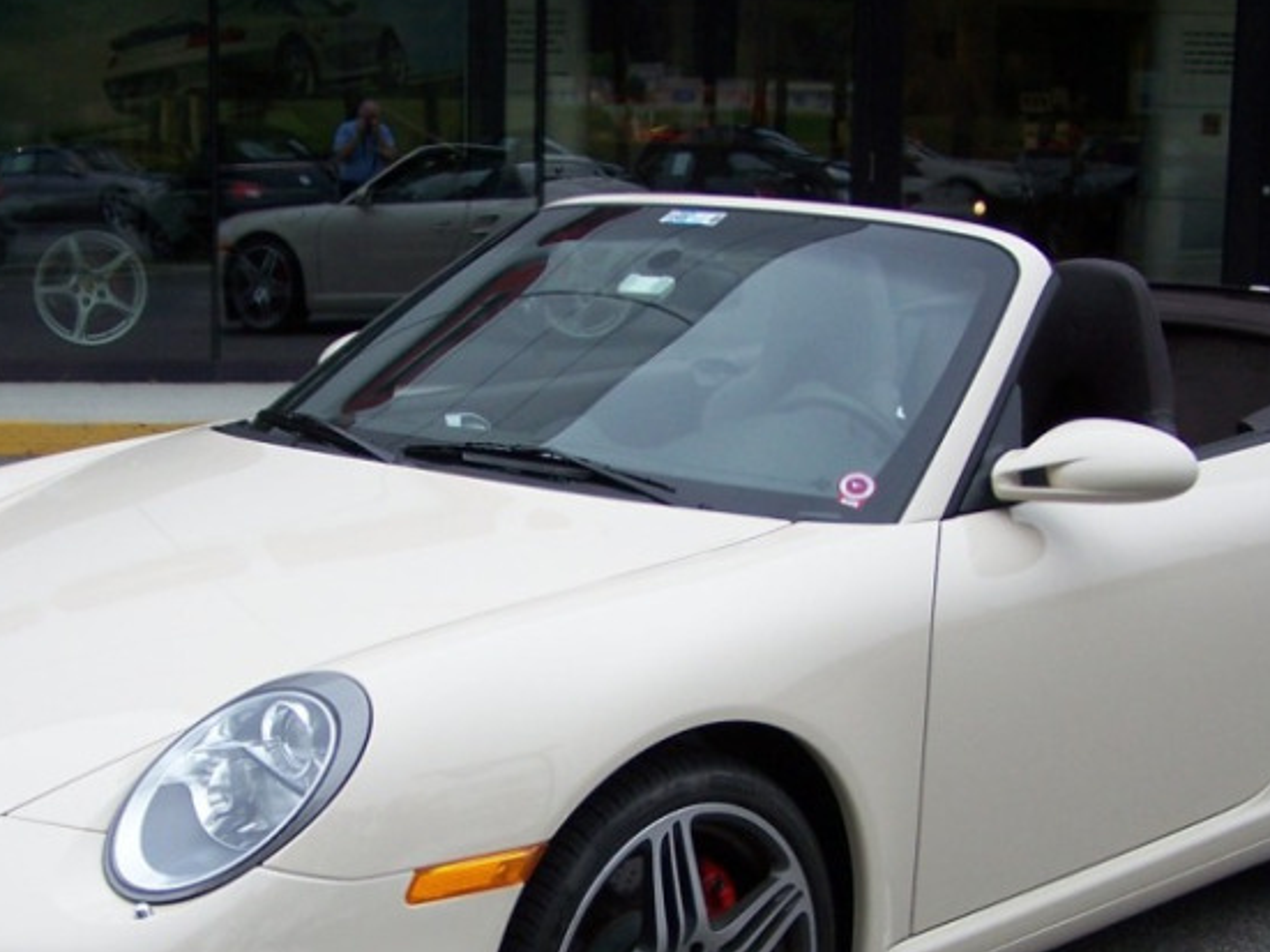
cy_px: 731
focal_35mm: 69
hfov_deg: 28.2
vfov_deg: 21.1
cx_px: 567
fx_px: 2531
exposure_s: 1/320
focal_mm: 6.3
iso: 80
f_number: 2.8
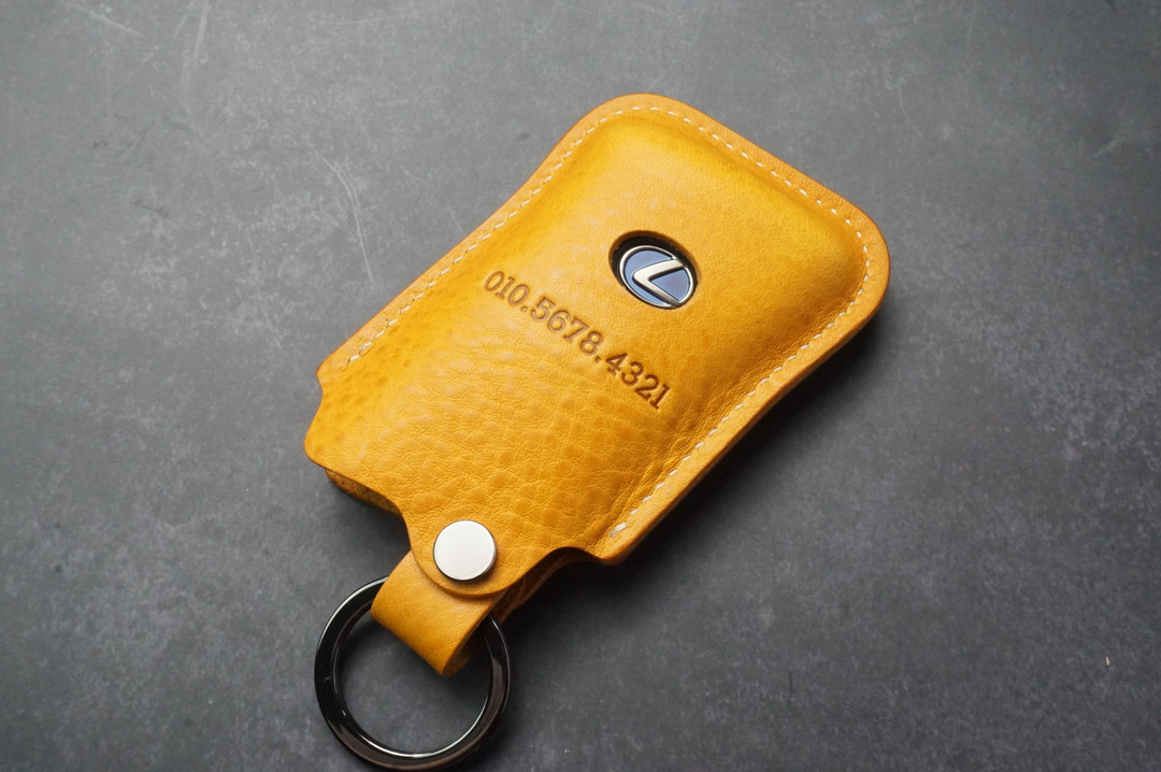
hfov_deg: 46.4
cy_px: 386
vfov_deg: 31.8
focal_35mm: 42
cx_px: 580
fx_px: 1353
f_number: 20
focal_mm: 28
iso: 3200
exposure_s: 1/100
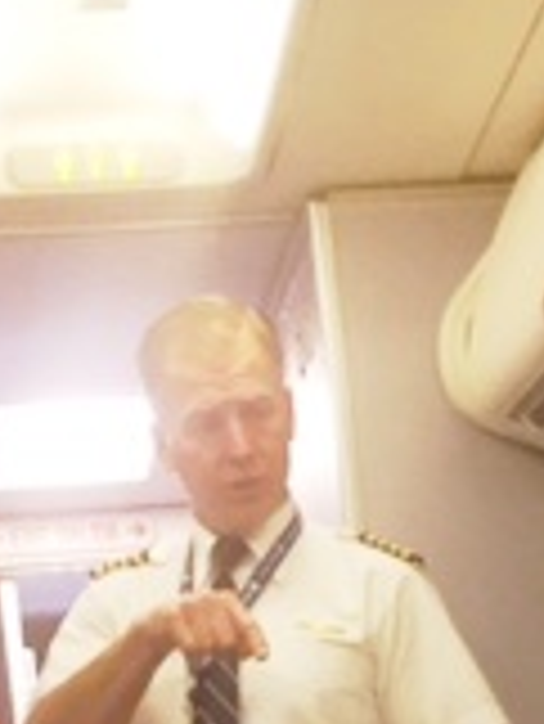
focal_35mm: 115
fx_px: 2406
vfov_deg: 14.9
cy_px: 1304
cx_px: 378
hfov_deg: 12.9
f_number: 2.2
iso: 100
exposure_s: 1/15
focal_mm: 4.15
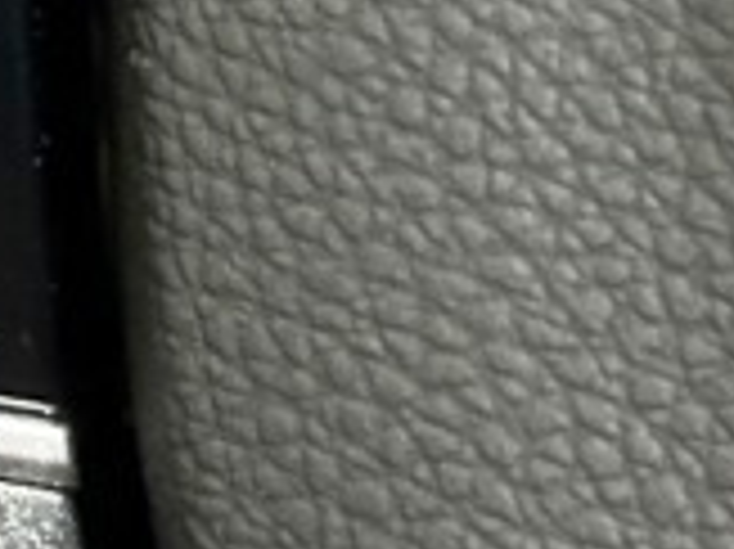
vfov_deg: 4.9
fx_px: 6399
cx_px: -644
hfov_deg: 6.4
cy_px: -400
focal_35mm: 302
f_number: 1.78
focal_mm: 6.86
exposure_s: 1/40
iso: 500
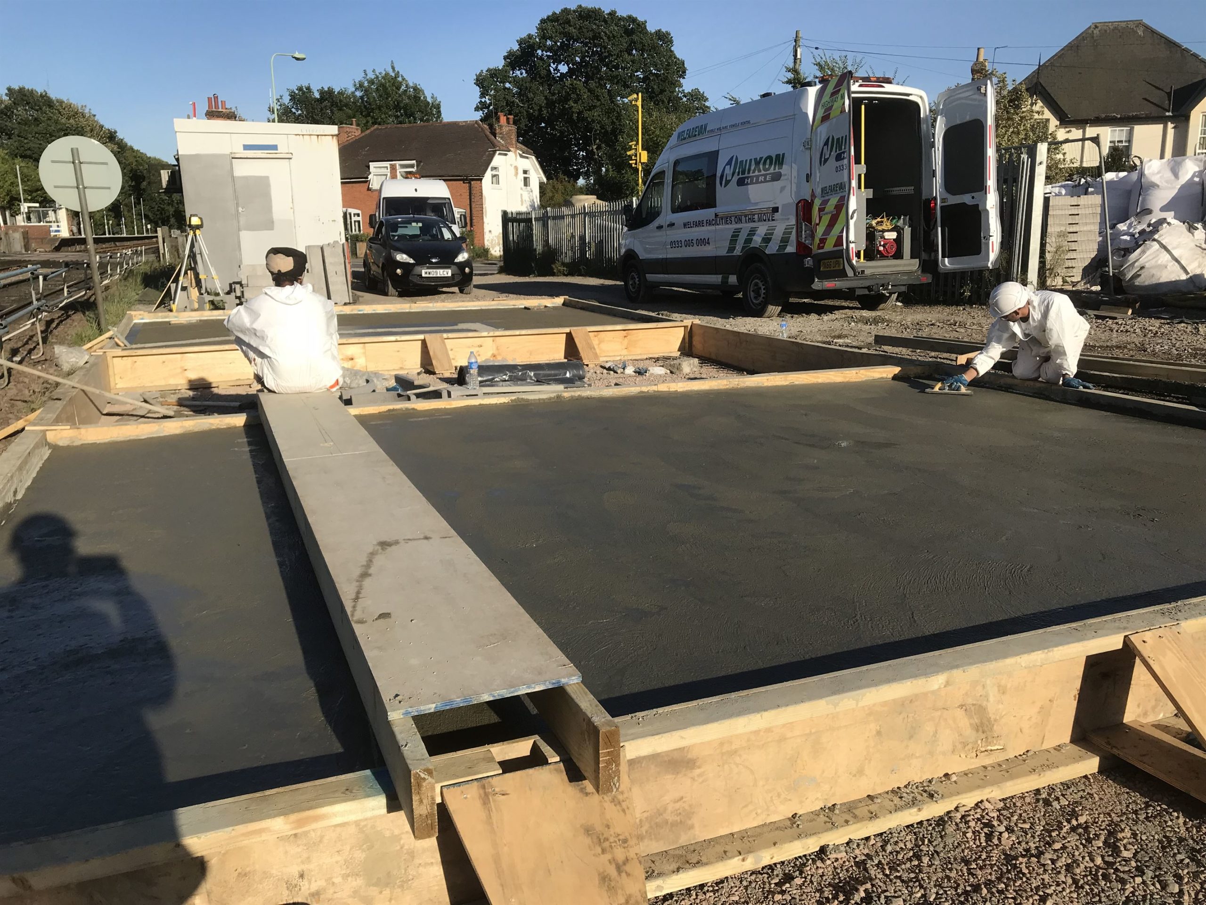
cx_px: 603
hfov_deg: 63.4
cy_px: 452
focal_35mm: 28
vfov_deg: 49.7
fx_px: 976
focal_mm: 3.99
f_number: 1.8
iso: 20
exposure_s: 1/2591
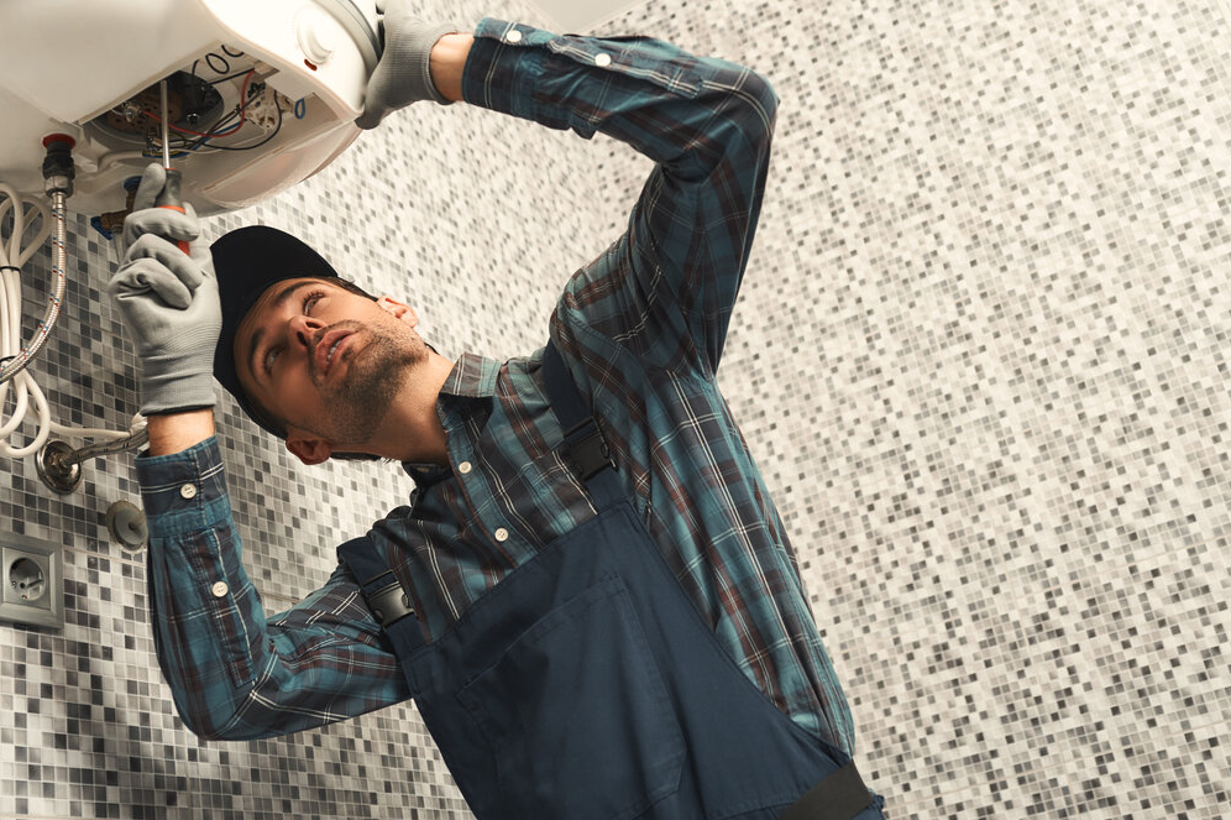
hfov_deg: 43.6
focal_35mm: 45
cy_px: 330
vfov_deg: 29.8
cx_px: 620
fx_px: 1538
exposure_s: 1/125
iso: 320
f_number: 4
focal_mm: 35
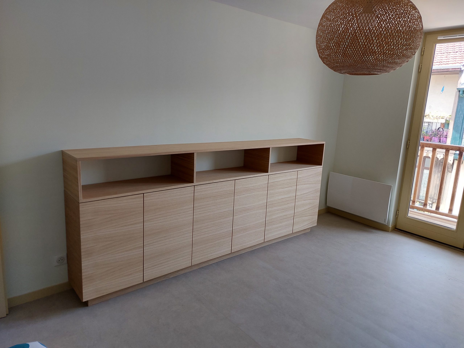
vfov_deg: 56.8
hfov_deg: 71.6
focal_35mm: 24
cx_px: 232
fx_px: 322
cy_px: 174
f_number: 1.8
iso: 64
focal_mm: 5.23
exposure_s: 1/60
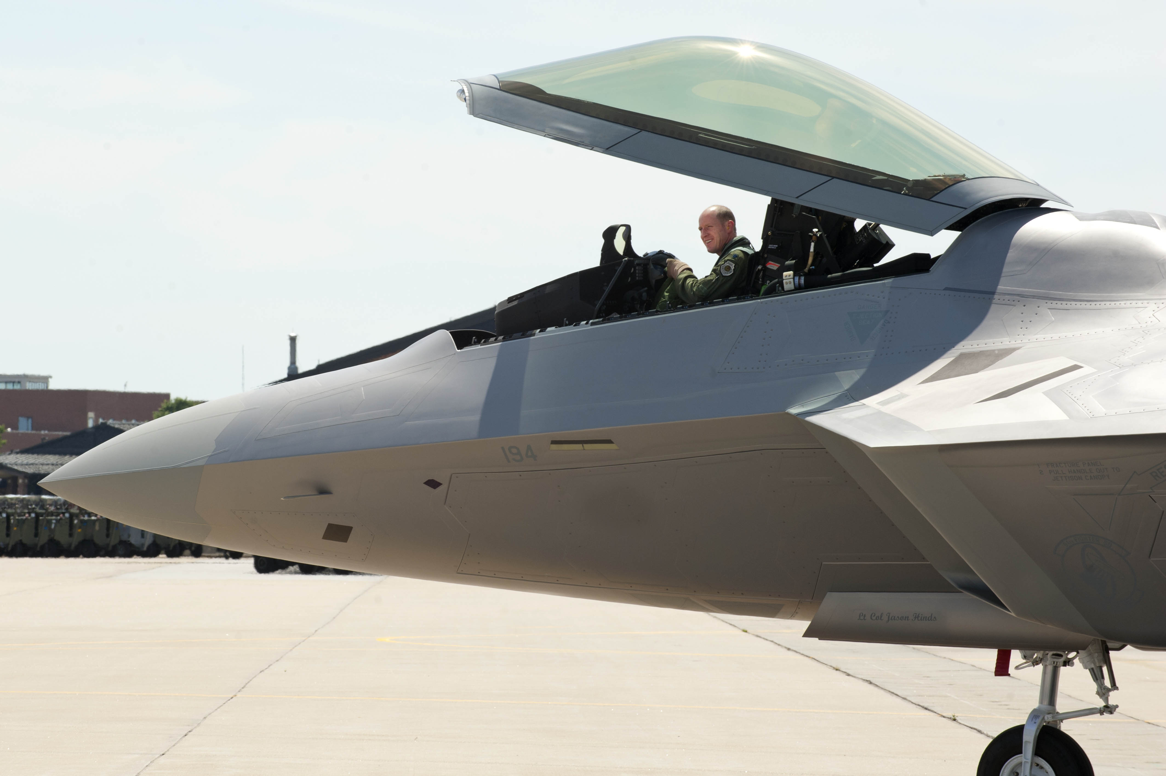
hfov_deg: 10.3
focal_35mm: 200
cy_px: 388
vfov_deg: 6.9
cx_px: 583
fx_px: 6474
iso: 200
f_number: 16
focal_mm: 200
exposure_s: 1/250
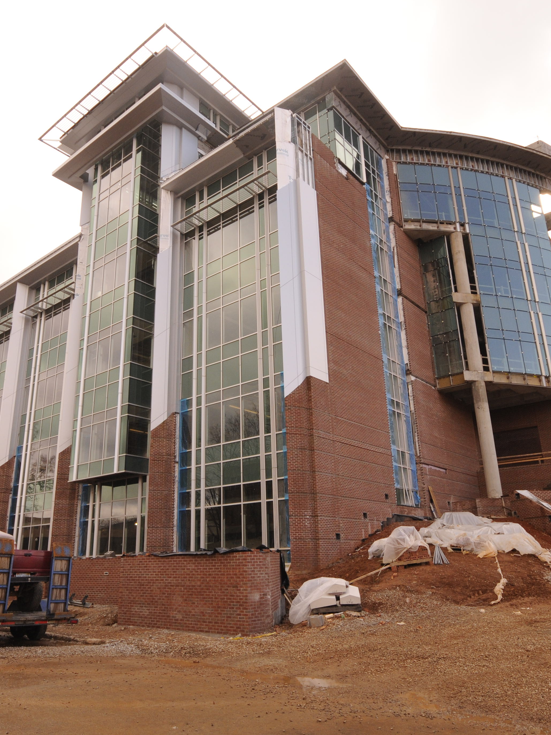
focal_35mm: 27
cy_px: 359
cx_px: 261
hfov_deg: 51.3
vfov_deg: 65.3
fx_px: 573
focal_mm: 12
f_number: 8
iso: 400
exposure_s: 1/320
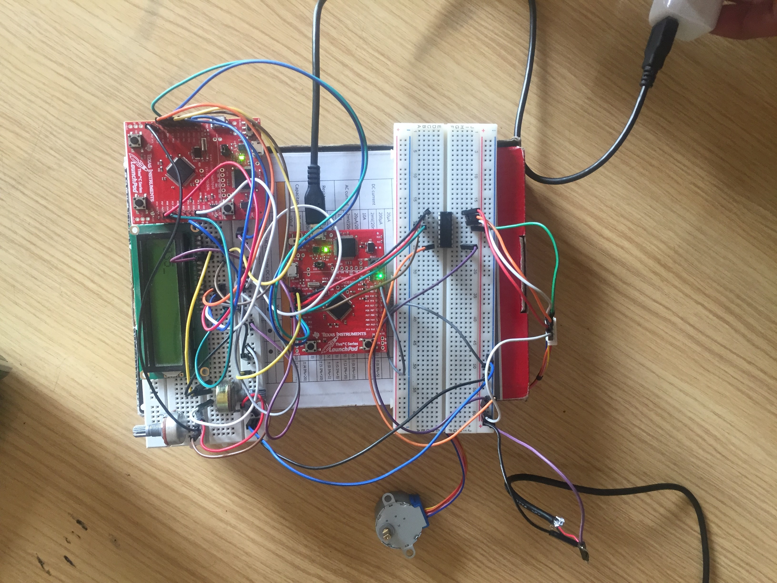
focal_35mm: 29
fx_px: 651
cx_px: 388
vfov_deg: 48.2
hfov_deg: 61.7
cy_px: 292
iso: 64
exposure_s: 1/33
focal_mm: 4.15
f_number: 2.2
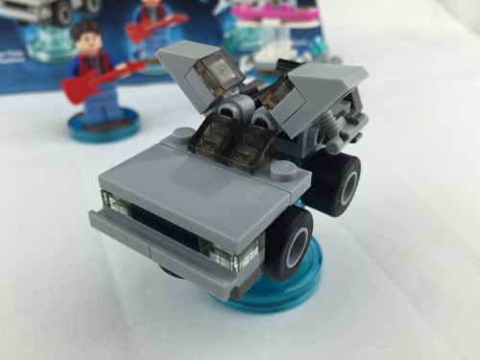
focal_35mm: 29
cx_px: 240
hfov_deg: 61.7
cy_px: 180
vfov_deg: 48.2
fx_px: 402
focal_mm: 4.15
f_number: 2.2
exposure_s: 1/124
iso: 32
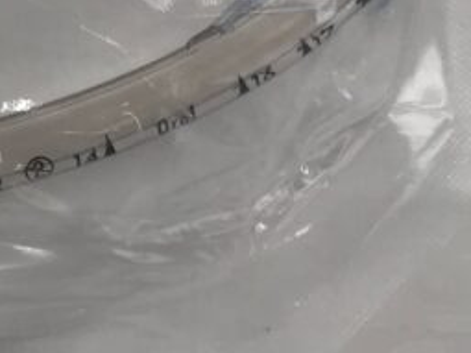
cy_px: -152
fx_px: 1496
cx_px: -334
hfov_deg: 15.7
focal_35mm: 110
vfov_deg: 12.8
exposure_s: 1/316
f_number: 1.8
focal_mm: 3.99
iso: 20
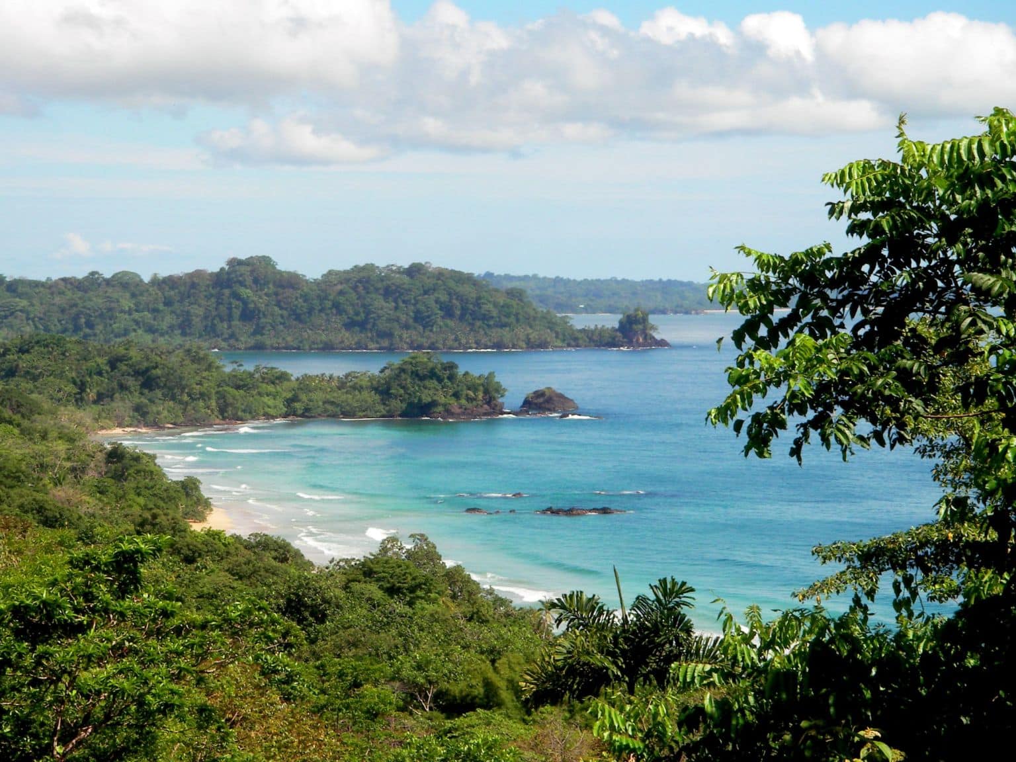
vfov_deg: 13.0
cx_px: 508
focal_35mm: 114
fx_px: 3346
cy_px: 381
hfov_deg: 17.3
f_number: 8
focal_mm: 18.9
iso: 50
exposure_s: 1/154
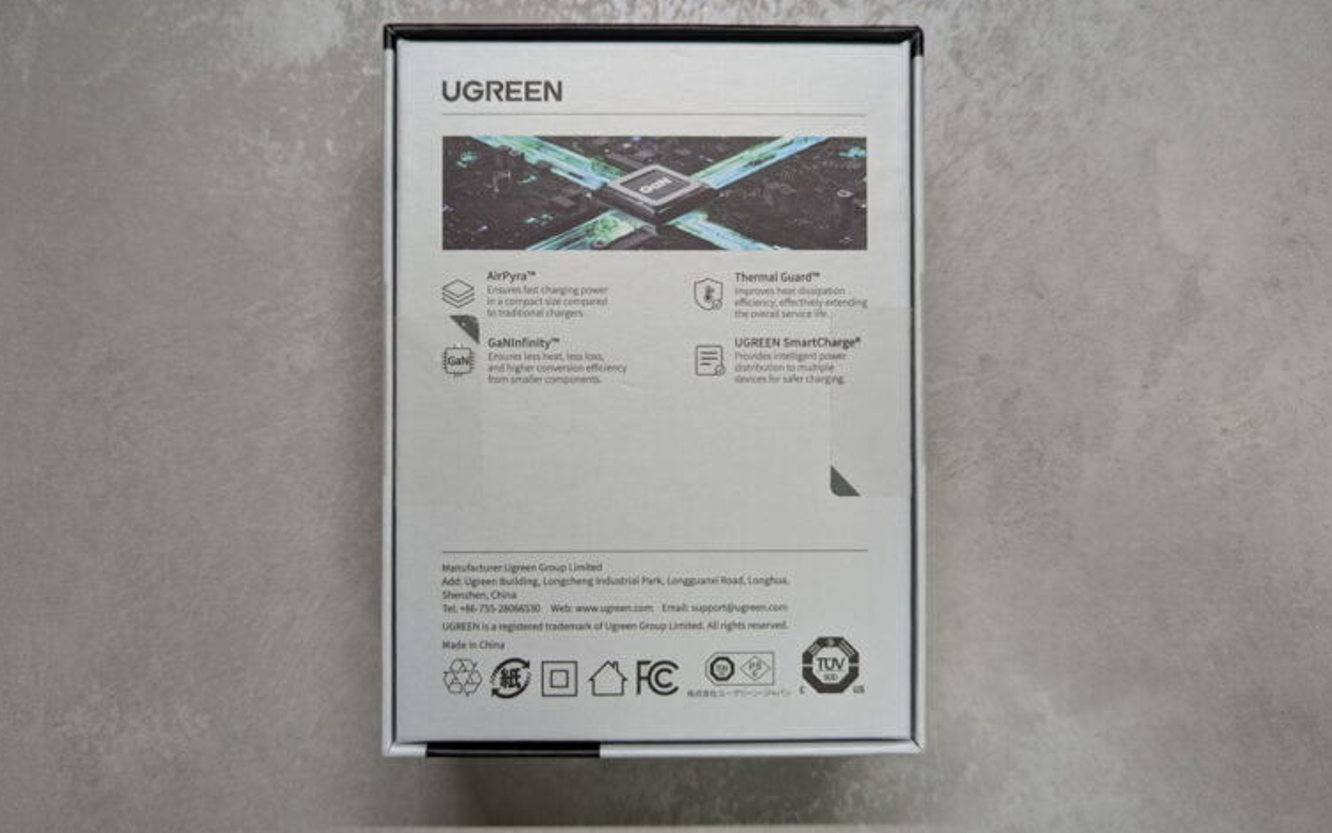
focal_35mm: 26
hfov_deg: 70.4
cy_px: 386
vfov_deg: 47.6
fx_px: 944
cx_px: 655
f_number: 1.85
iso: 59
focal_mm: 6.81
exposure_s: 1/68.4
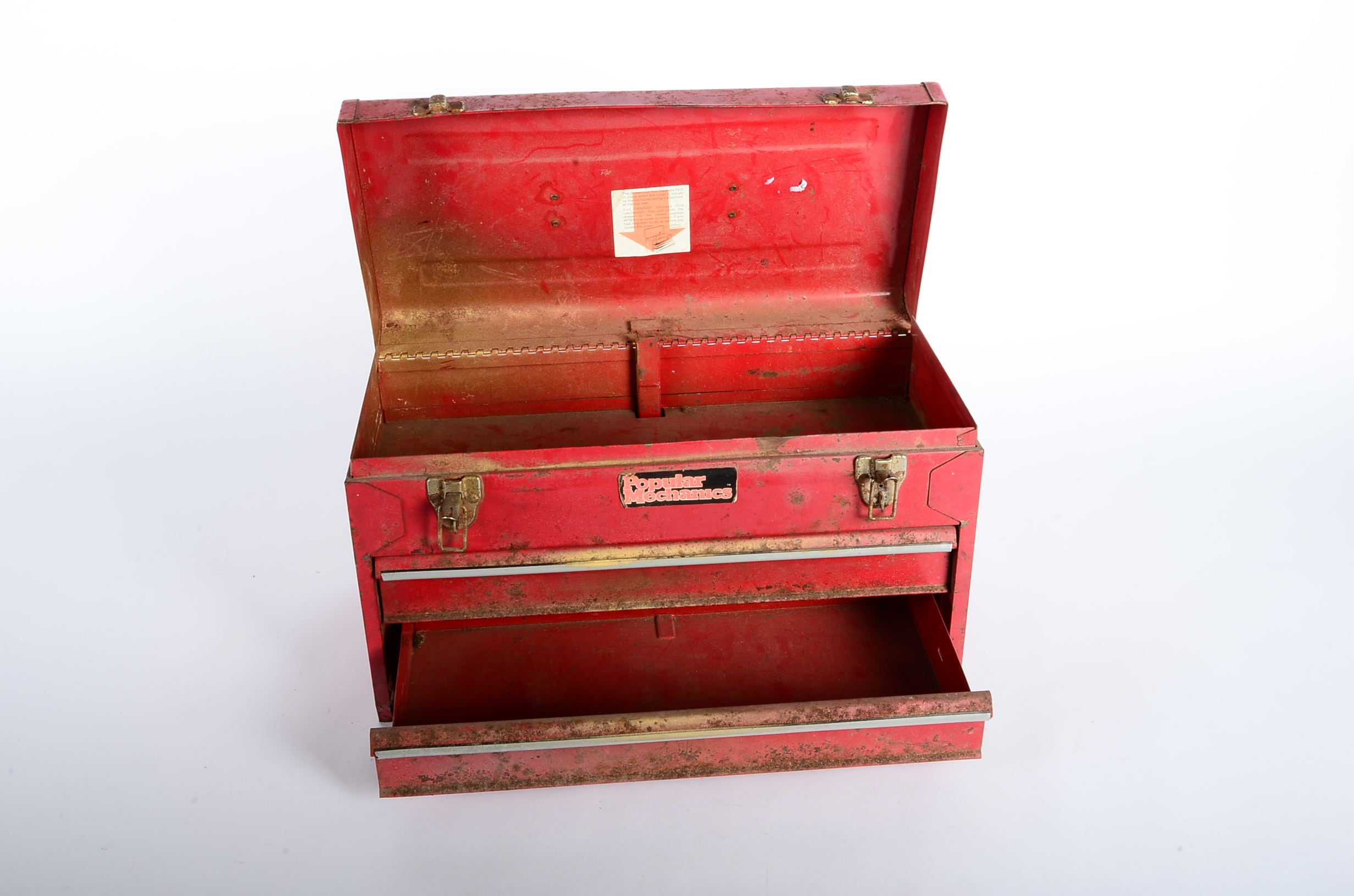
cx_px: 677
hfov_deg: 51.4
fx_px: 1407
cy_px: 448
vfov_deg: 35.3
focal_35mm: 38
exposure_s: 1/200
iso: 200
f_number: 22
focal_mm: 25
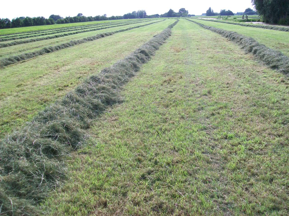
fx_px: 301
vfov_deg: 39.7
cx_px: 144
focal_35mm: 36
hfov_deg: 51.4
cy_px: 108
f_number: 2.7
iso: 64
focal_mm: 6
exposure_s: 1/640
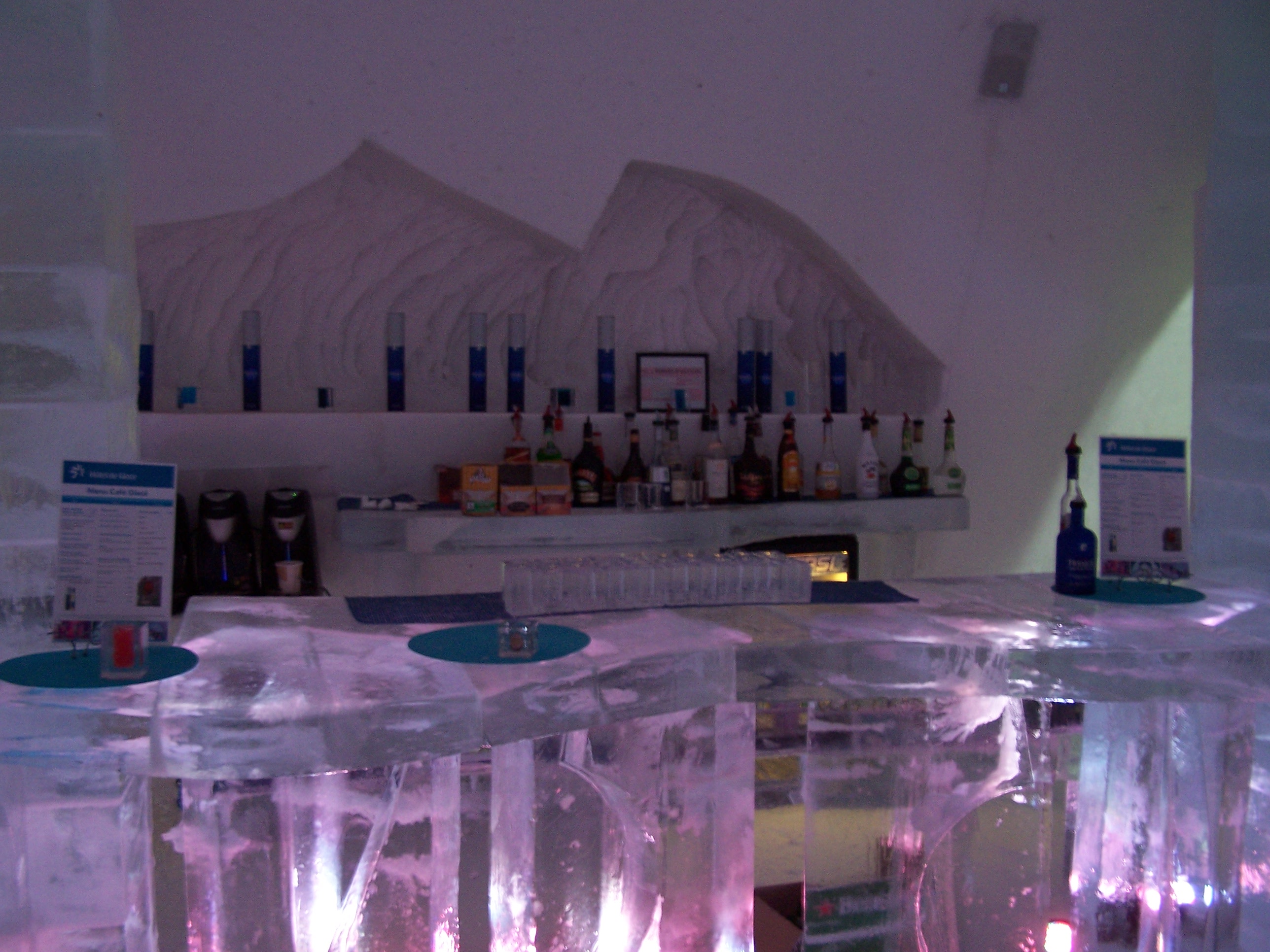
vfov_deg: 37.7
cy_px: 476
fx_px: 1394
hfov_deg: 49.0
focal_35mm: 38
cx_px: 635
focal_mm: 6.3
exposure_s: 1/8
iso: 140
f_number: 2.8
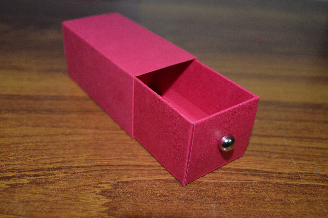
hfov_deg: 46.4
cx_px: 164
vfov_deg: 31.8
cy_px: 109
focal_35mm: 42
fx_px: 382
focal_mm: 28
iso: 900
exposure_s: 1/60
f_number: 4.5
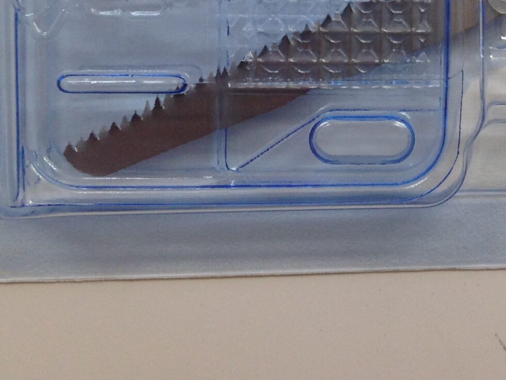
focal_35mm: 86
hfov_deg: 21.8
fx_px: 1257
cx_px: 520
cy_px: -45
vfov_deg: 16.6
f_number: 2.4
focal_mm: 4.12
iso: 50
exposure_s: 1/40
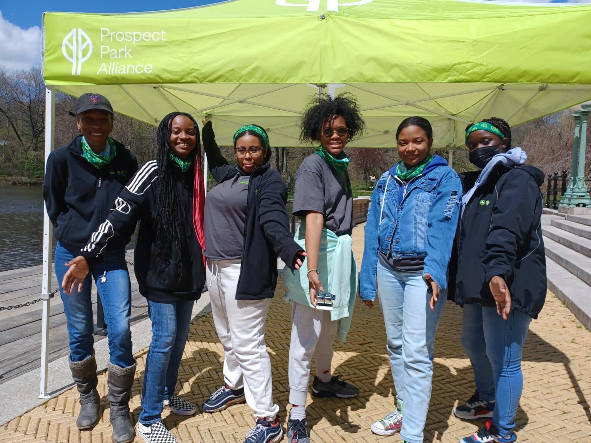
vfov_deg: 54.9
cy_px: 222
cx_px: 296
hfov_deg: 69.4
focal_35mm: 25
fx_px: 427
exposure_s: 1/613
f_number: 1.8
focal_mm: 4.6
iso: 32
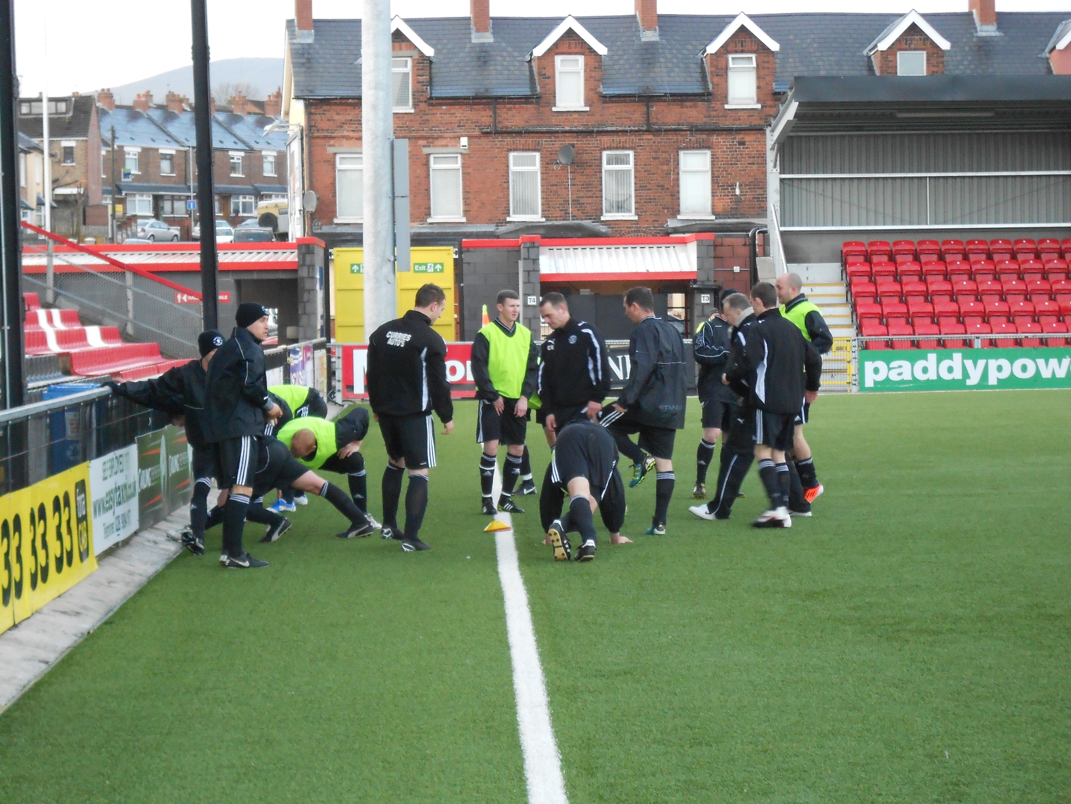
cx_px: 536
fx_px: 3496
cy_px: 402
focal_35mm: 113
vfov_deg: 13.1
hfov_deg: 17.4
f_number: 6
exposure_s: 1/60
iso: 250
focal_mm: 20.1
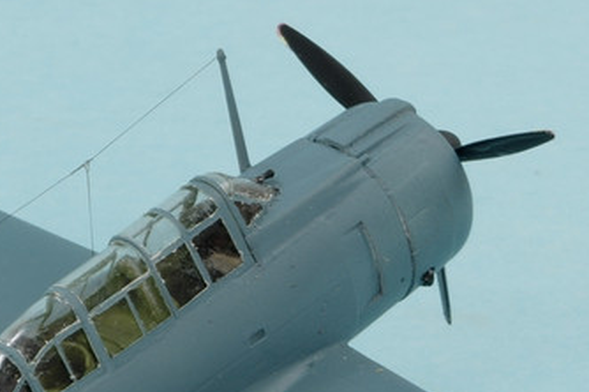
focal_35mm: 259
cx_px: 216
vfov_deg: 5.3
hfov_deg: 8.0
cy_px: 461
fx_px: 4233
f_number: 20
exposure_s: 2.5
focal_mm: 48
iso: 100
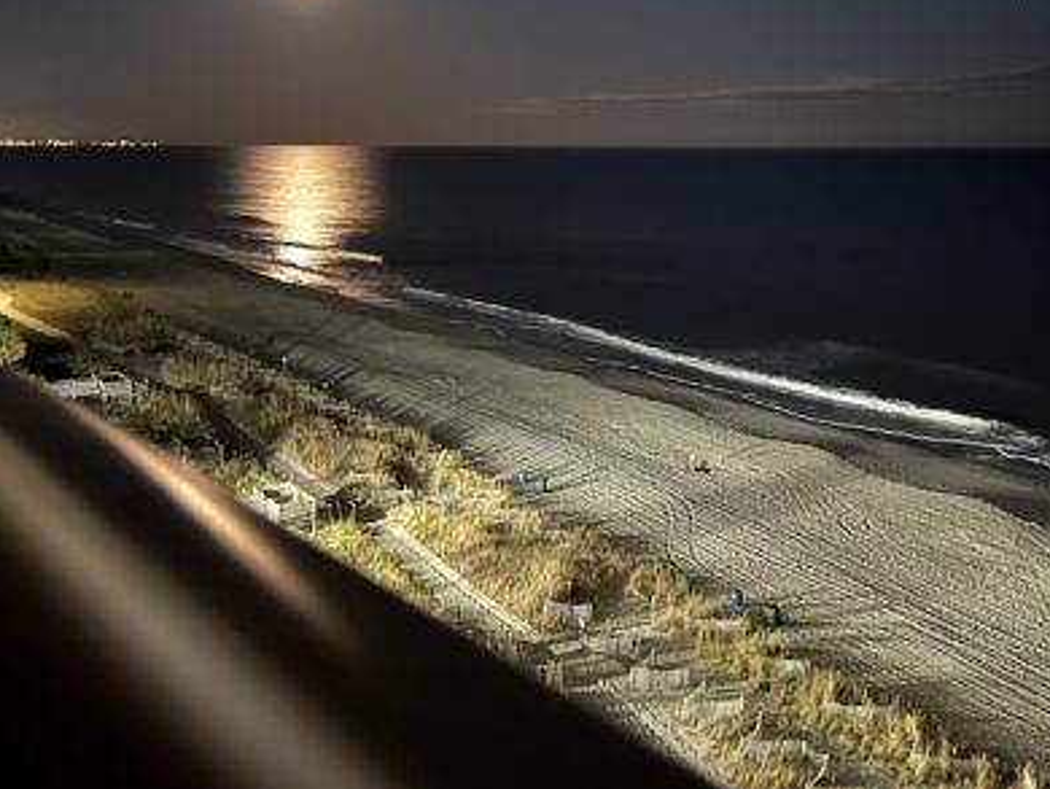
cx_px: 719
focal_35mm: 40
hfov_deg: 45.9
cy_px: 186
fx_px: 1214
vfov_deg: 35.1
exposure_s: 1/2
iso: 1250
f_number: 1.5
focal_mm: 5.7
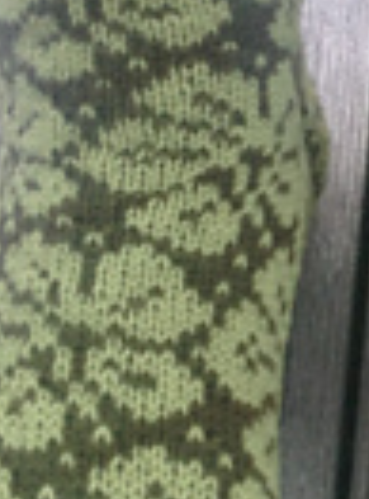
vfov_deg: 14.8
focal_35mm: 134
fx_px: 1920
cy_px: 225
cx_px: 409
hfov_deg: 10.8
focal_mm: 4.28
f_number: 2.4
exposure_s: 1/15
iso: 50
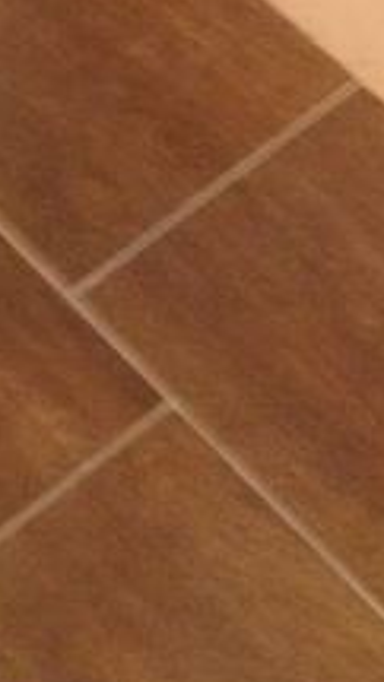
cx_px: 1130
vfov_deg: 10.9
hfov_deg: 6.3
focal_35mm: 177
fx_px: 3203
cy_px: -780
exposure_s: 1/20
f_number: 2.4
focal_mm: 4.28
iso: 160
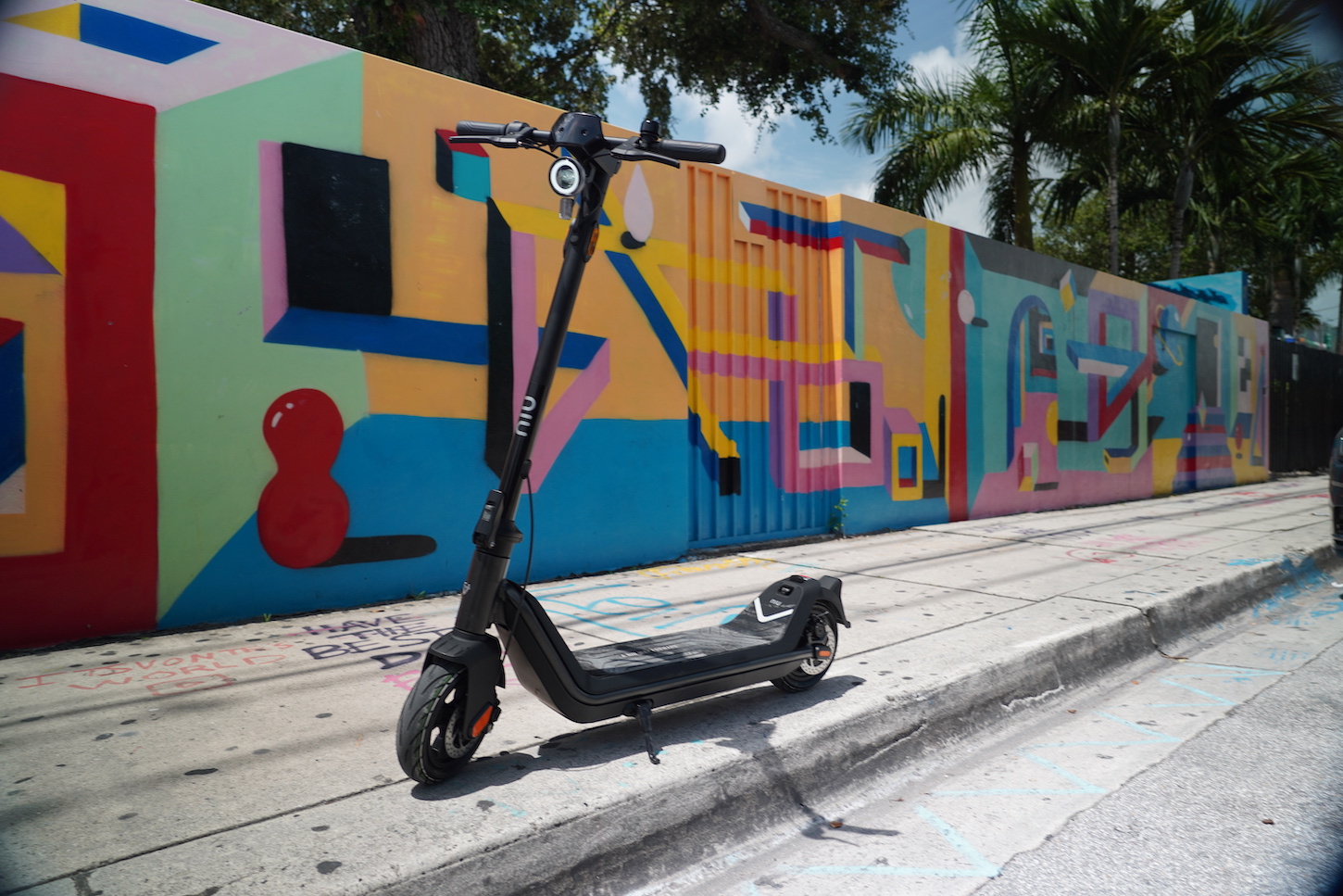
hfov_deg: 73.7
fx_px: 895
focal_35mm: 24
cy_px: 448
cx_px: 672
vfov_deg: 53.1
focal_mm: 16
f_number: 2.8
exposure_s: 1/50
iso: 100
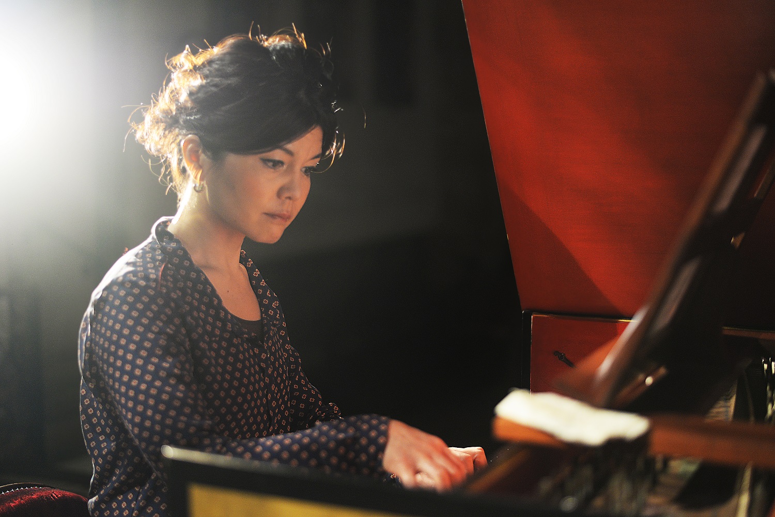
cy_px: 258
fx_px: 1077
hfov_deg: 39.6
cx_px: 388
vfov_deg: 27.0
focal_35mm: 50
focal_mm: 50
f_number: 1.8
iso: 1000
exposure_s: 1/200
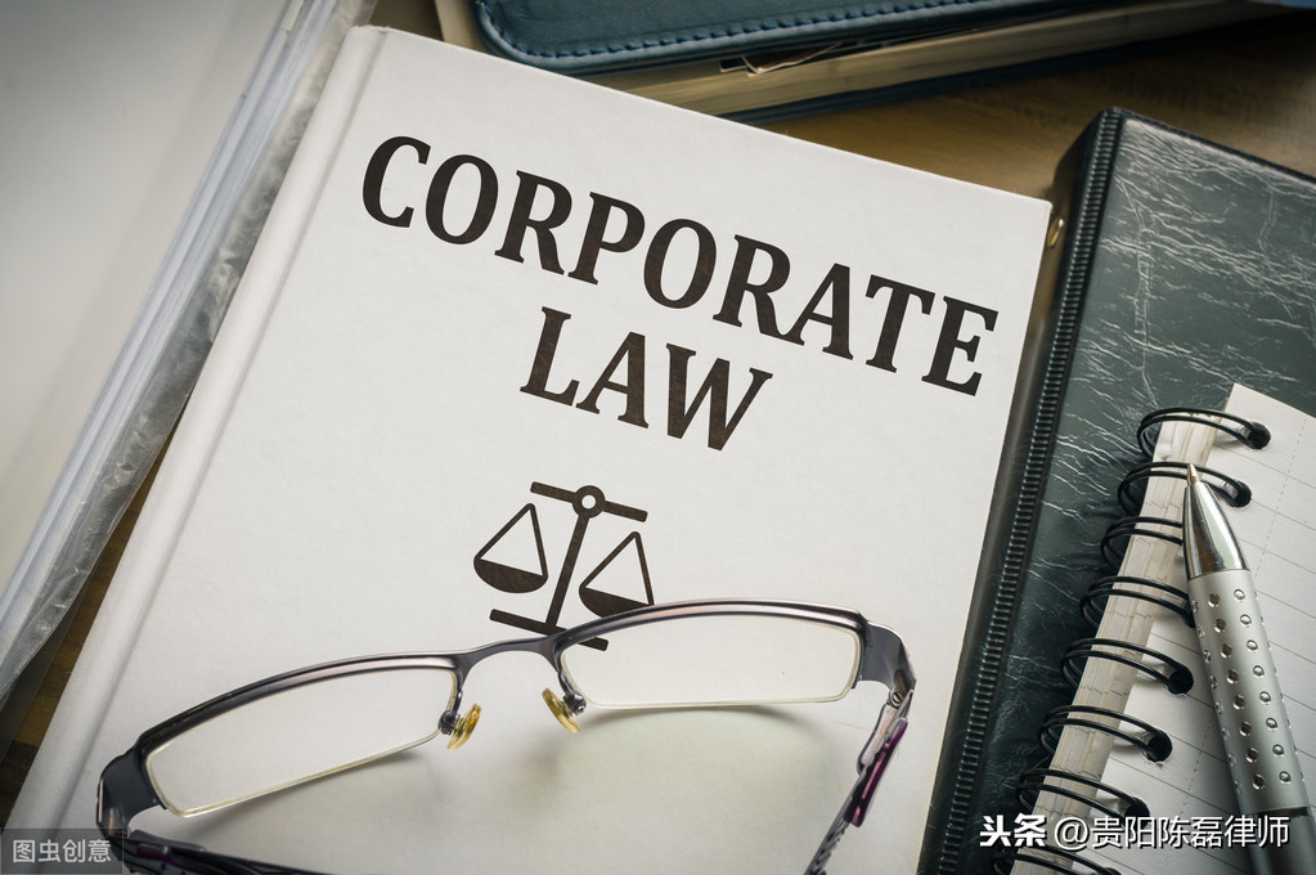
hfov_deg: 43.6
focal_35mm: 45
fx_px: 1643
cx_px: 658
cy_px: 438
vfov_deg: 29.8
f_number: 16
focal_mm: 30
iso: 100
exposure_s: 1/10
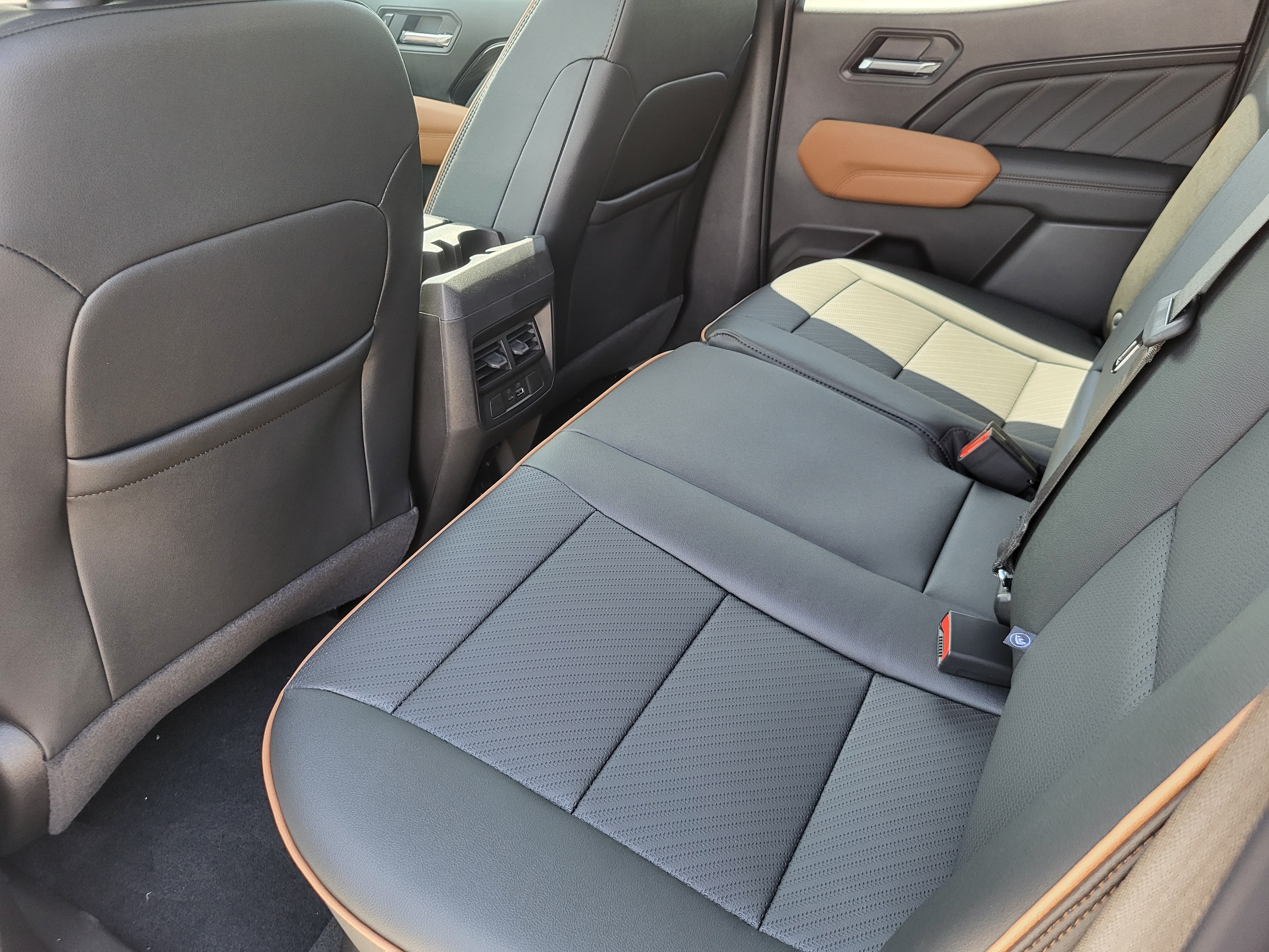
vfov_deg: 53.1
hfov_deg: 67.3
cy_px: 476
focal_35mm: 26
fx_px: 953
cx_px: 634
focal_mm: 5.4
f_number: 1.8
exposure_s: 1/120
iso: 250
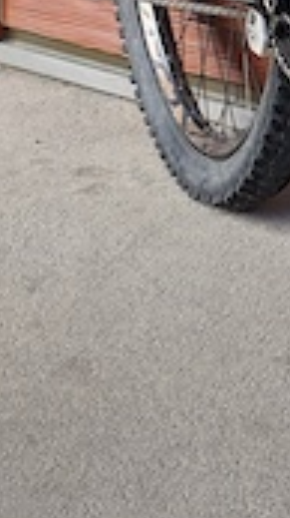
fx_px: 1864
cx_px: 673
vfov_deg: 15.1
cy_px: -156
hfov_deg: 8.2
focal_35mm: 136
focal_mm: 4.44
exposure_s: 1/120
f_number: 1.8
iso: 93
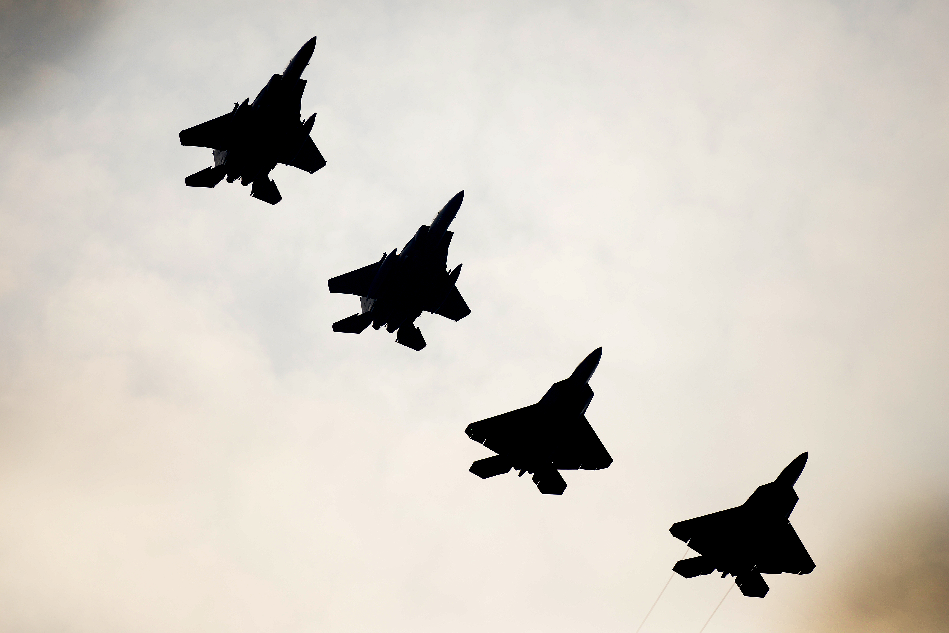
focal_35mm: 300
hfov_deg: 6.9
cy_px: 316
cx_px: 474
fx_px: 7911
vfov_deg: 4.6
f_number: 32
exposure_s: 1/4000
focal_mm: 300
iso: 250
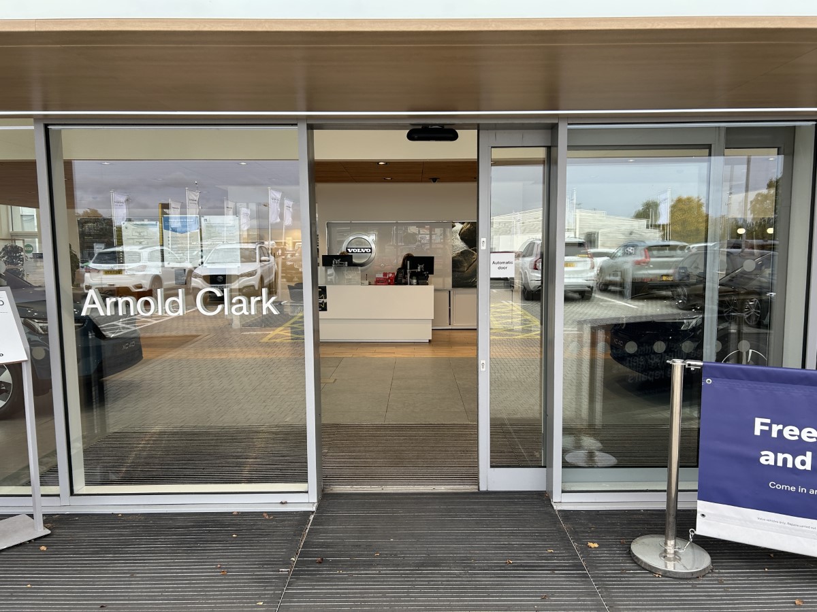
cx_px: 408
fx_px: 614
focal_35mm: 26
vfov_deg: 53.1
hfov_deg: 67.3
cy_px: 306
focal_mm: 5.7
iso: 40
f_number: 1.5
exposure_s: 1/191
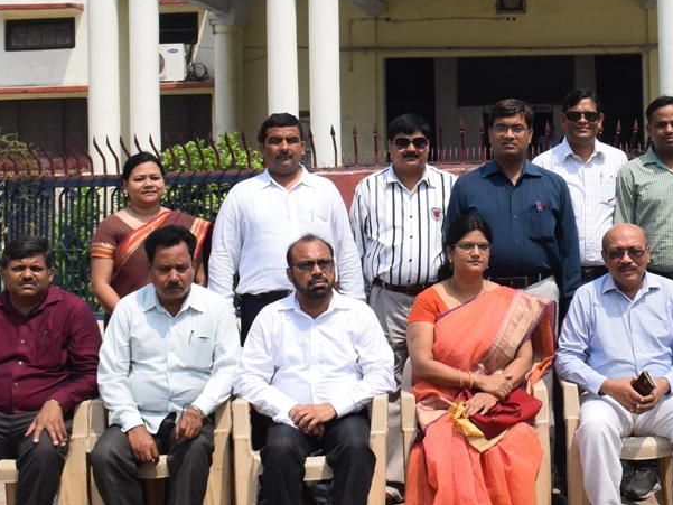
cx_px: 601
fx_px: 1400
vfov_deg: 20.2
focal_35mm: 72
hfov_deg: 26.2
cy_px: 101
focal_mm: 20
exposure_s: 1/400
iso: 200
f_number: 10
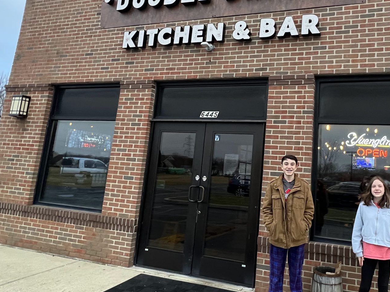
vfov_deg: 52.7
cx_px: 271
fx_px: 293
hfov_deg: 64.9
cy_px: 117
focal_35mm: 26
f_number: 1.8
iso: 320
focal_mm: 1.57
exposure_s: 1/60
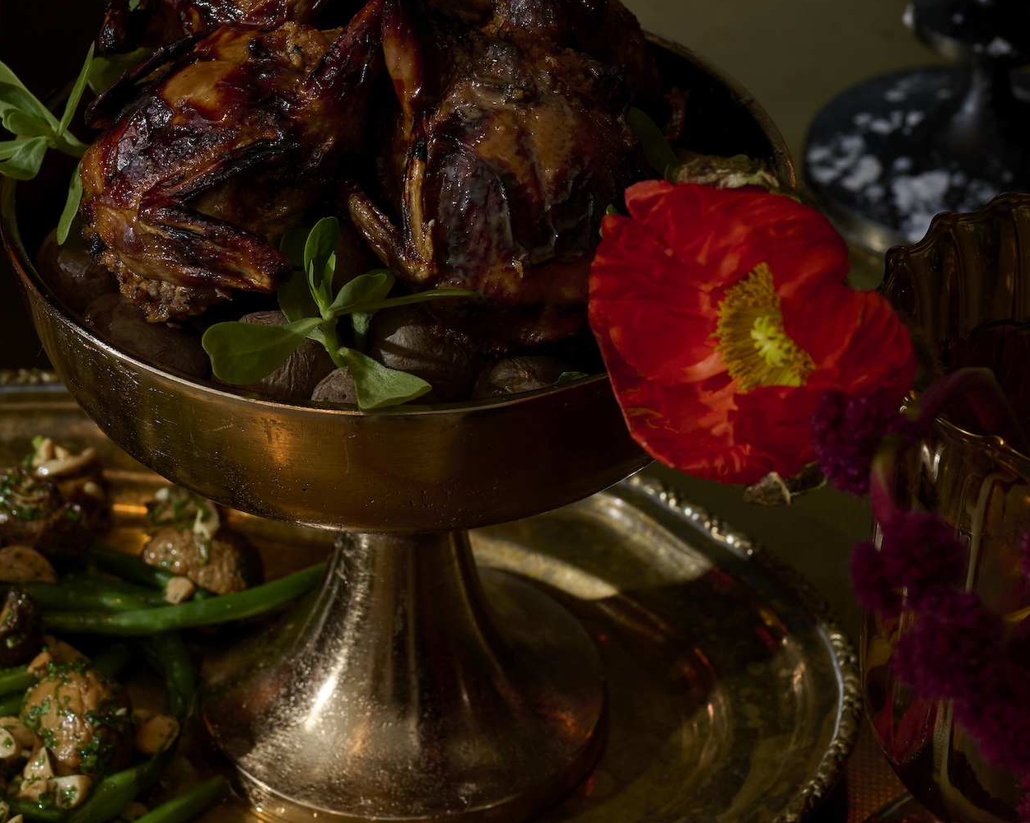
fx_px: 3474
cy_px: 257
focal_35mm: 114
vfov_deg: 13.5
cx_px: 337
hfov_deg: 16.8
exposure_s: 1/60
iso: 64
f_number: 6.3
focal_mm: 46
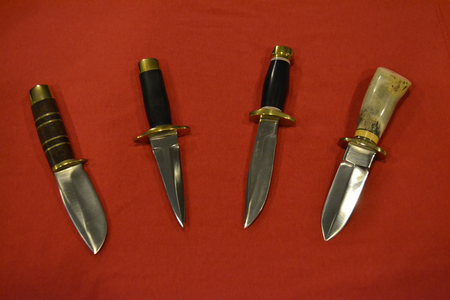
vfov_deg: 28.1
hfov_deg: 41.1
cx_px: 225
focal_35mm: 48
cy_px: 150
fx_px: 600
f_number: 4.8
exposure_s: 1/80
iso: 3200
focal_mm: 32
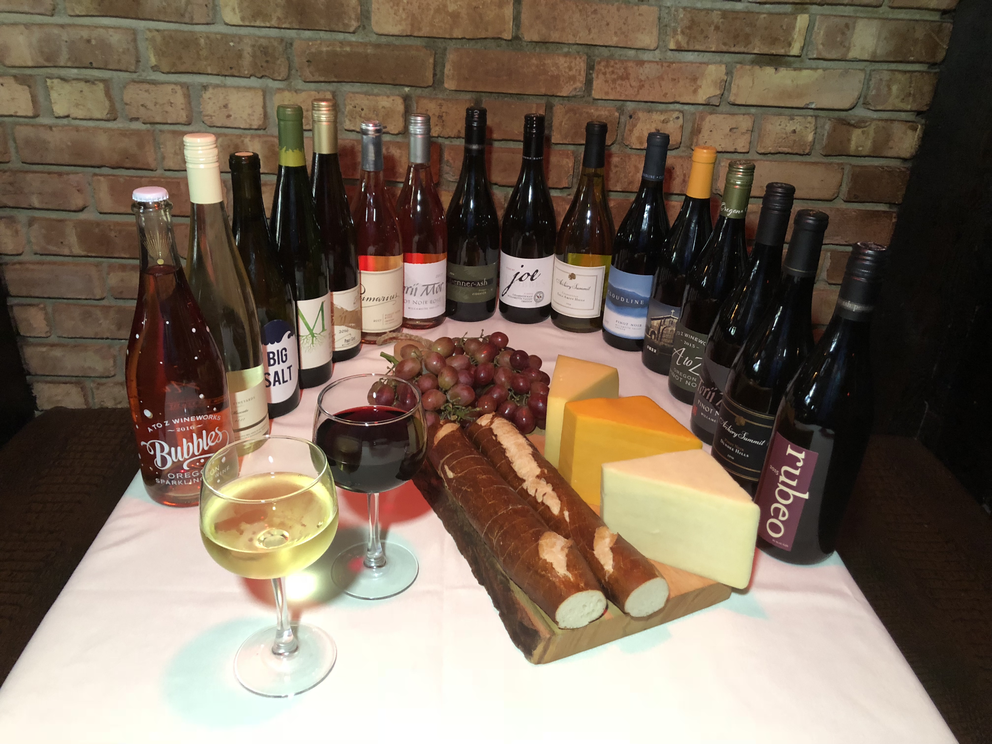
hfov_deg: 63.4
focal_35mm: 28
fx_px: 802
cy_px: 372
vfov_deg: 49.7
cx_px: 496
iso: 100
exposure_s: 1/5
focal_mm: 3.99
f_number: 1.8
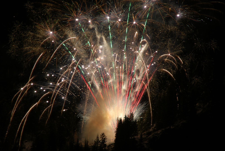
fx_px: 1643
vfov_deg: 5.3
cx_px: 112
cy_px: 76
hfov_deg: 7.8
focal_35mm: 262
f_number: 13
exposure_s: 4
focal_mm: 175
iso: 100
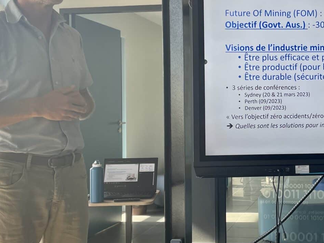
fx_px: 524
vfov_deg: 26.1
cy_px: 108
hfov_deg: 33.6
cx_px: 249
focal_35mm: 56
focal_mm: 4.2
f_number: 1.6
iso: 40
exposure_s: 1/90
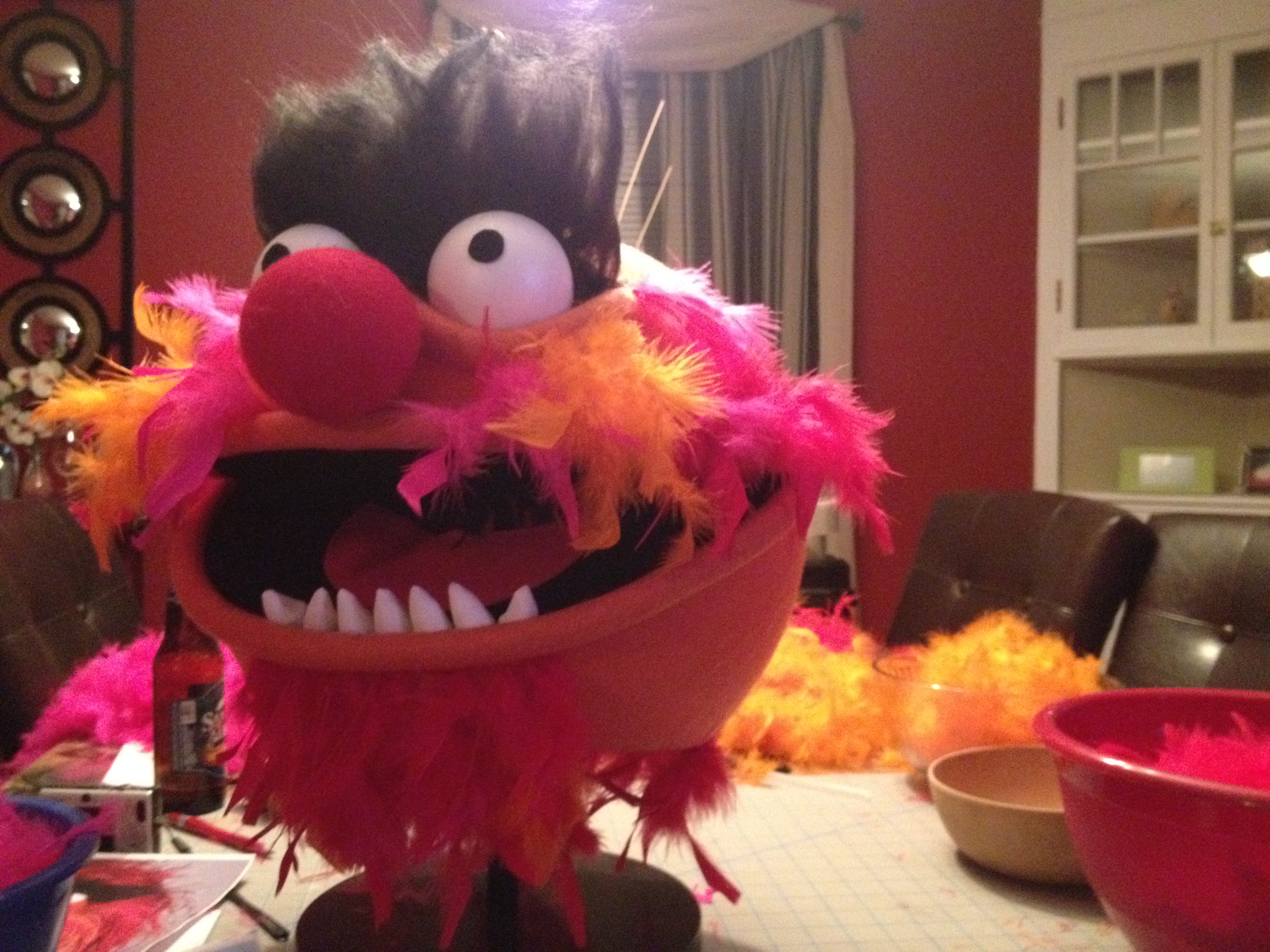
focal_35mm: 35
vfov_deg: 40.7
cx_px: 635
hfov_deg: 52.6
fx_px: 1284
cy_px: 476
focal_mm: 4.28
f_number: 2.4
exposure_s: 1/15
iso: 800
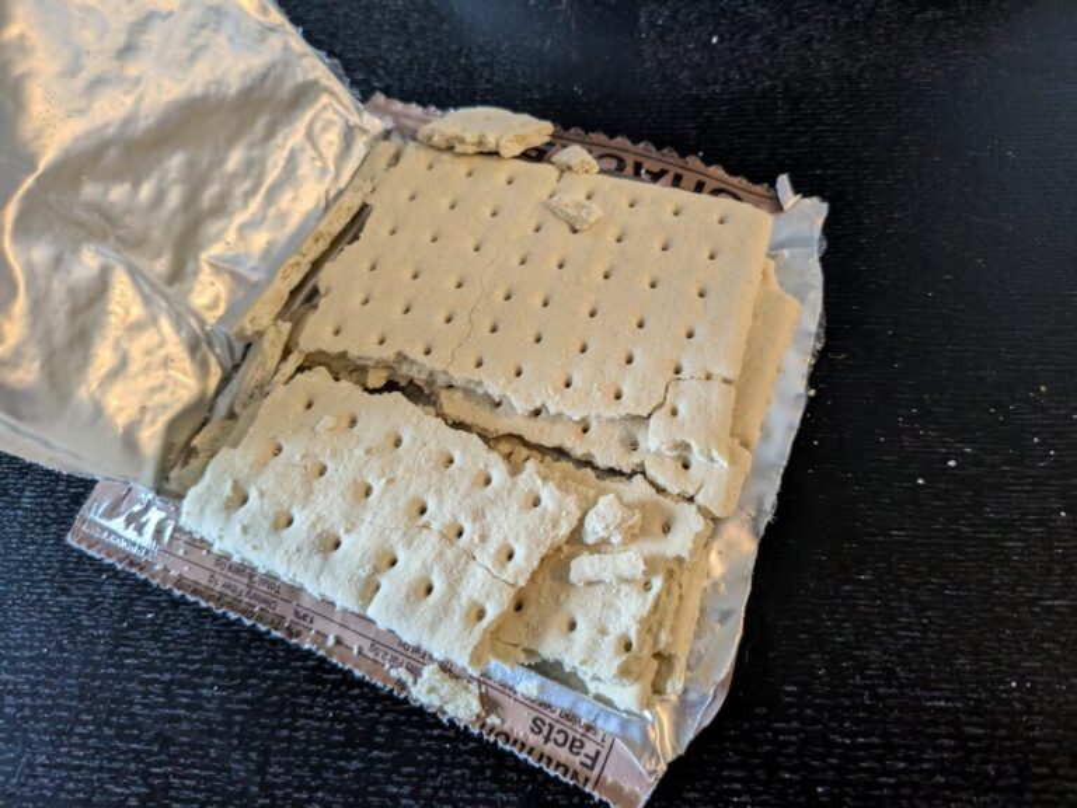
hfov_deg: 71.6
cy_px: 404
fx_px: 747
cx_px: 538
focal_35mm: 24
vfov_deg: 56.8
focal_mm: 4.53
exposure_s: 1/25
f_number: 1.7
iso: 643
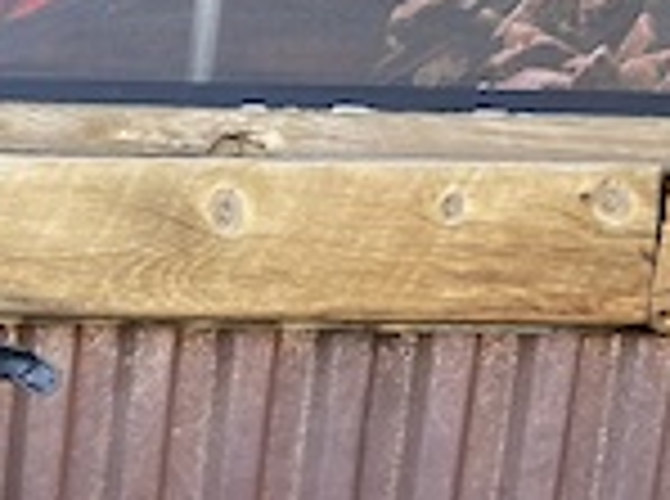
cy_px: 1081
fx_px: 2703
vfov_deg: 9.7
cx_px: -953
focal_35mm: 140
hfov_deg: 11.6
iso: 40
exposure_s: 1/122
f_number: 1.8
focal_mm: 4.25
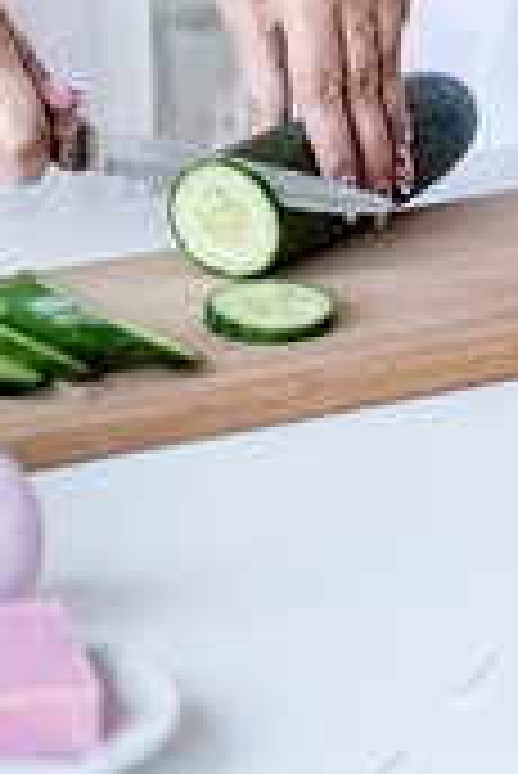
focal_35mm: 257
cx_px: 140
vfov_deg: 7.5
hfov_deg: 5.4
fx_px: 5535
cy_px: -1076
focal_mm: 50
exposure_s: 1/160
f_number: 1.4
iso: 320
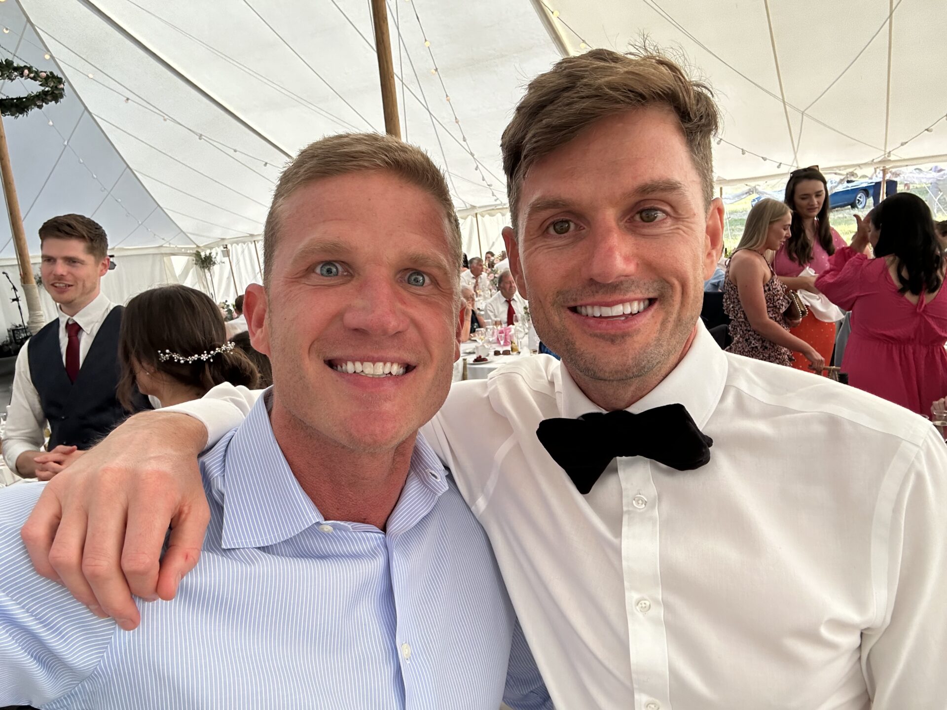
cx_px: 474
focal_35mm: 23
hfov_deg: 73.9
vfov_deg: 58.9
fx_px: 629
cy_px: 355
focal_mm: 2.69
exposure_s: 1/100
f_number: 1.9
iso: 40
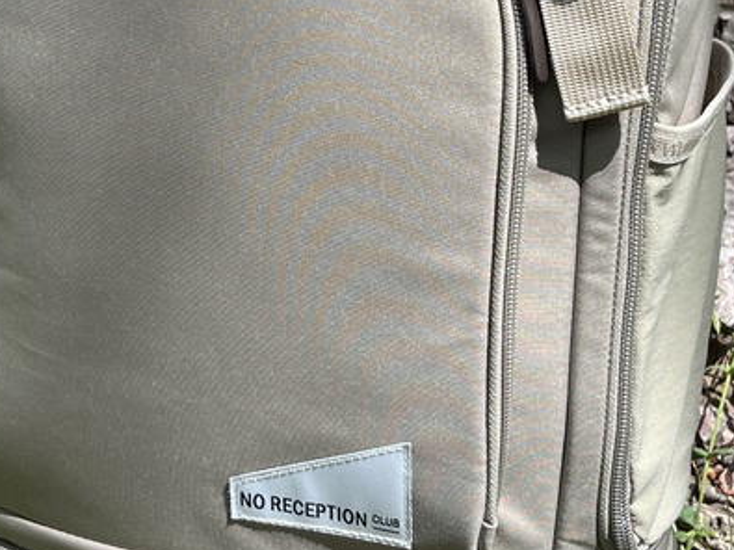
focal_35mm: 79
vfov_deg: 18.6
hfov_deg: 24.7
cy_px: 164
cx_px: 286
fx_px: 1675
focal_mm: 5.1
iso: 50
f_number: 1.6
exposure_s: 1/935
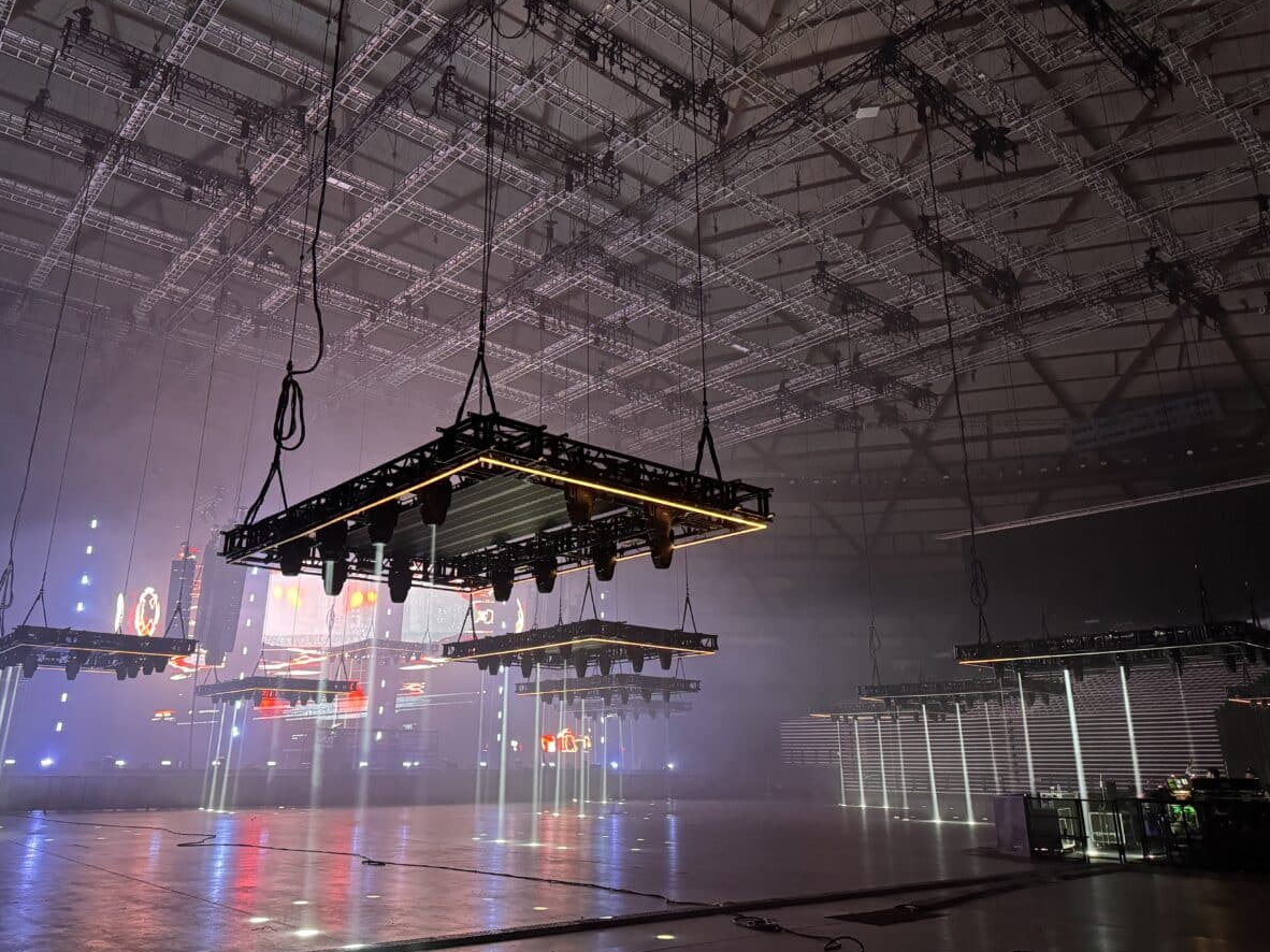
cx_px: 583
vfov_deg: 53.0
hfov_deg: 67.2
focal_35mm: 26
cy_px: 443
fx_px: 954
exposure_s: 1/37
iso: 800
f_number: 1.78
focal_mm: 6.76
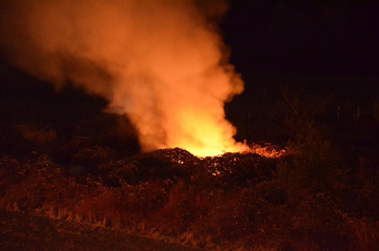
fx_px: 1418
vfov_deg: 10.1
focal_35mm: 135
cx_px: 190
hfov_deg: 15.2
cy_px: 126
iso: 6400
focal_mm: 90
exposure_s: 1/2.5
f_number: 5.3
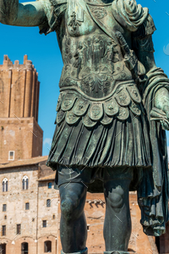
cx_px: 72
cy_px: 88
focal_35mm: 114
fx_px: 803
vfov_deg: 17.9
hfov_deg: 12.0
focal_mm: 58
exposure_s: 1/125
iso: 100
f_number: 5.6
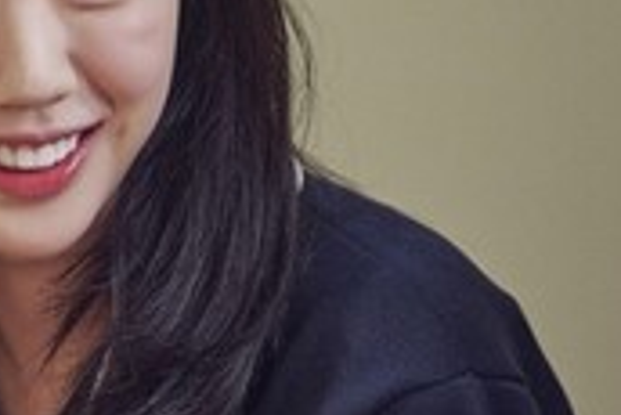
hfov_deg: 3.1
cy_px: 227
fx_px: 11377
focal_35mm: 659
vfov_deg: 2.1
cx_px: -303
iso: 800
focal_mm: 189
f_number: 5.6
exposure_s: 1/200
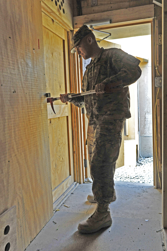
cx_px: 84
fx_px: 223
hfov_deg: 41.1
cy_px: 126
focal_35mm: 32
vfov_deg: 58.7
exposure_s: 1/125
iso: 2000
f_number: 8
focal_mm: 32
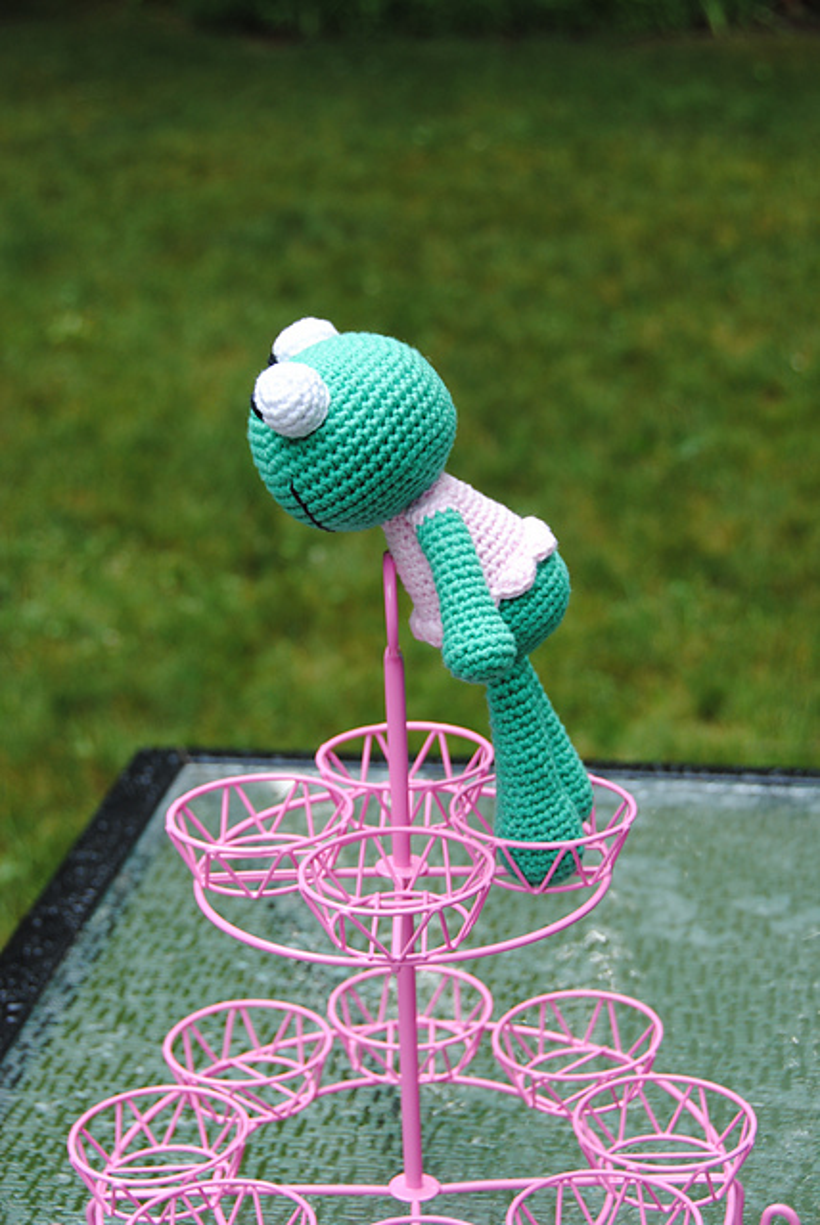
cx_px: 410
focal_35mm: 75
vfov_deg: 27.0
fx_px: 2557
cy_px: 612
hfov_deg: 18.2
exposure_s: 1/125
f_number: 5.6
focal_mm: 50
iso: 200
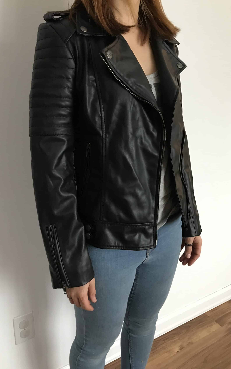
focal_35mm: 30
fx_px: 302
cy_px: 183
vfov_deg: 62.9
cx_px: 107
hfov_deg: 41.8
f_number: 1.8
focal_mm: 3.99
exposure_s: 1/12
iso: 100
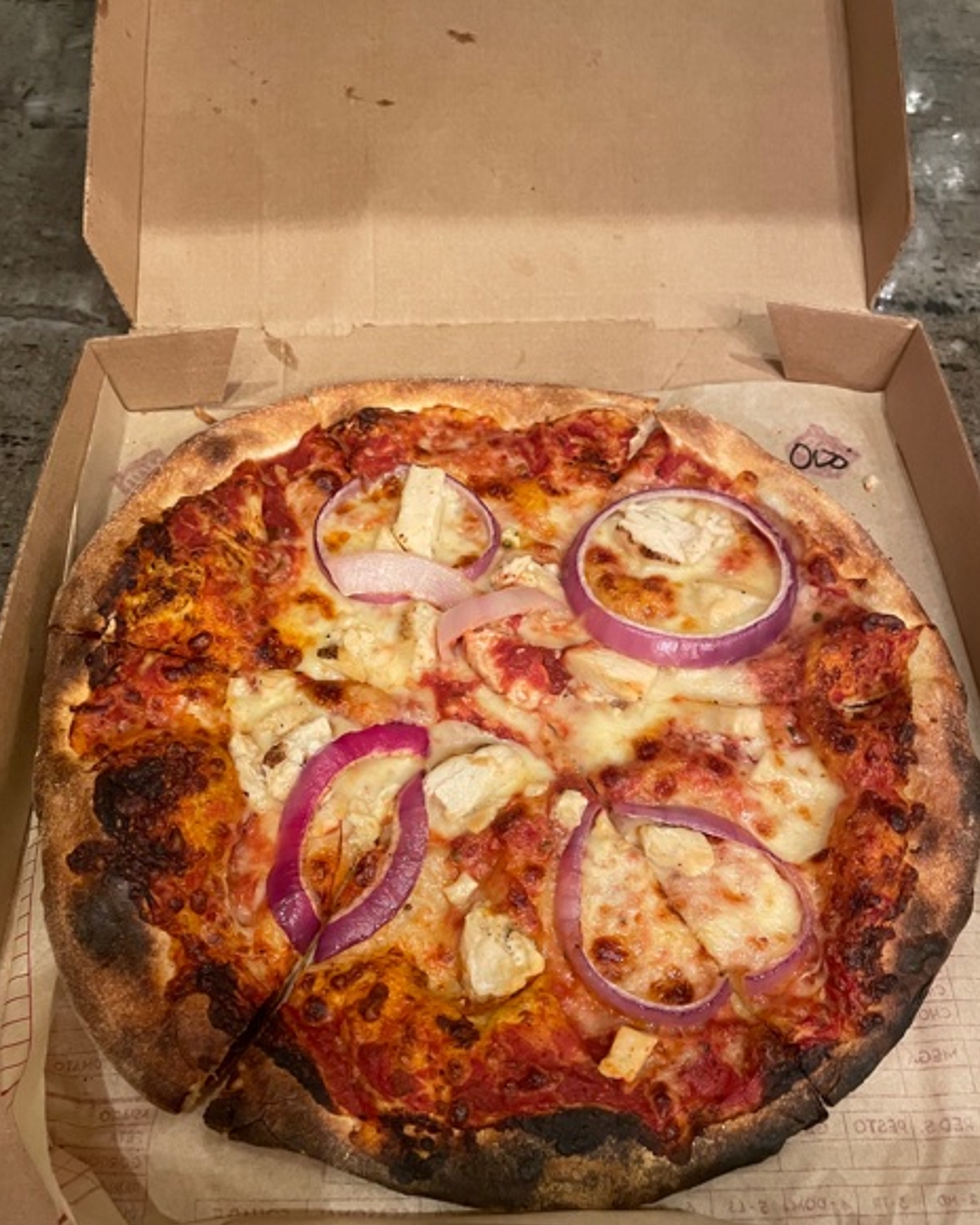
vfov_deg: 62.1
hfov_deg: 51.5
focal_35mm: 28
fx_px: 1015
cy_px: 659
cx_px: 501
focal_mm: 4.2
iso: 500
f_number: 1.6
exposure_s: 1/60
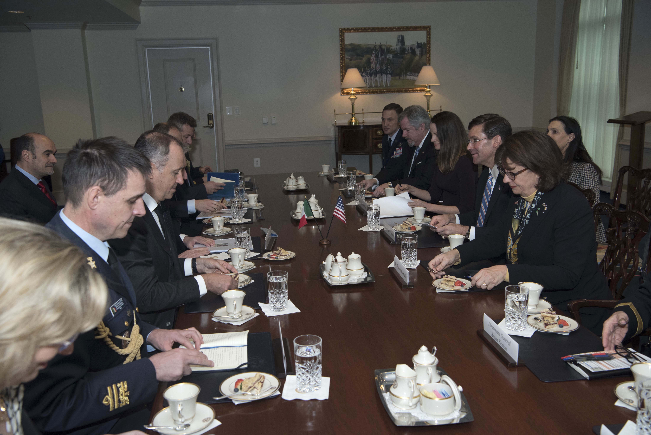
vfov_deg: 37.9
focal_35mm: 35
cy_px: 218
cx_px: 326
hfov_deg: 54.4
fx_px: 633
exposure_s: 1/200
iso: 1600
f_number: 5.6
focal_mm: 35
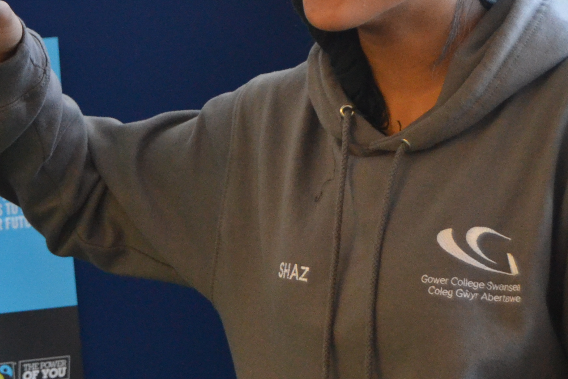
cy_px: 62
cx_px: -125
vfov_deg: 8.2
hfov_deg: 12.0
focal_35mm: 167
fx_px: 2634
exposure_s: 1/60
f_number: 5
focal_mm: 42
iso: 1800
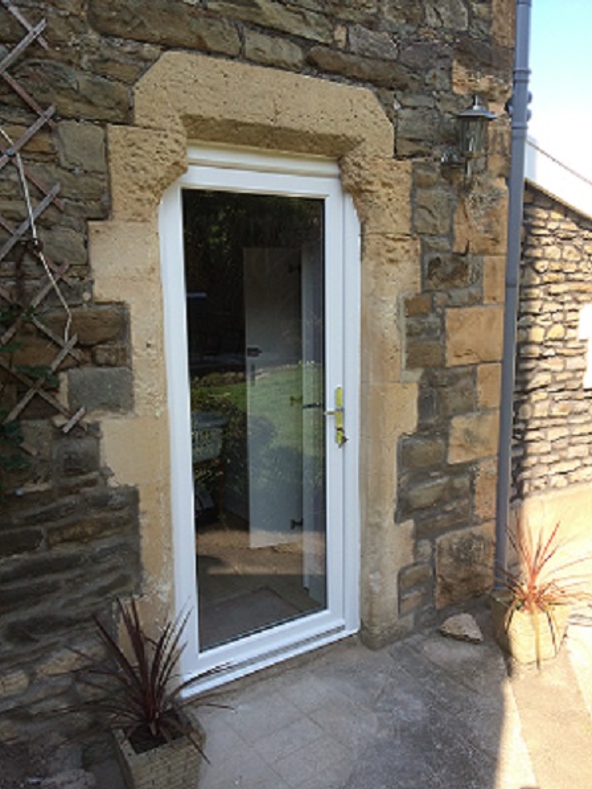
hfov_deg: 48.2
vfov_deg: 61.6
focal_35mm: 29
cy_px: 394
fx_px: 661
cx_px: 296
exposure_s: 1/533
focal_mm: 4.15
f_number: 2.2
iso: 32
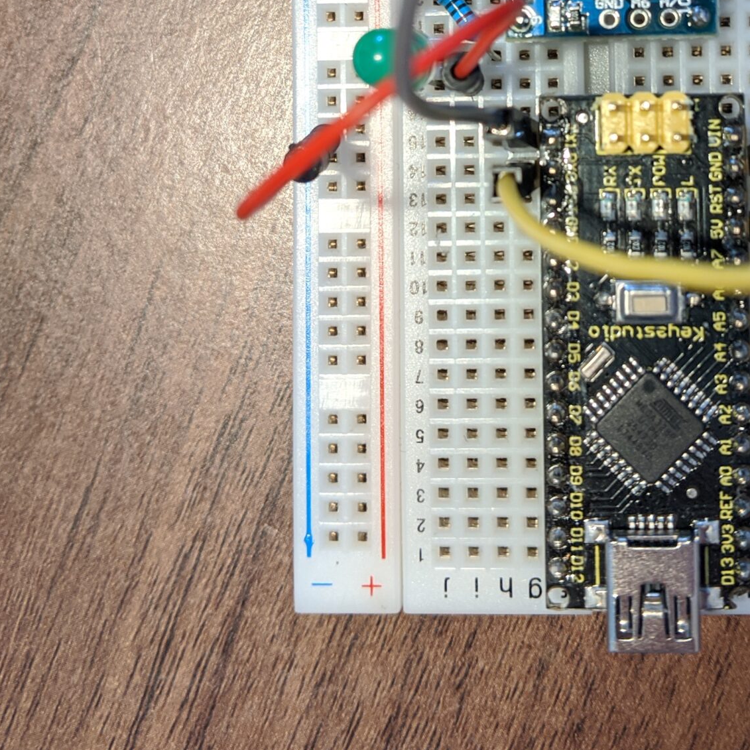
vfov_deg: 30.6
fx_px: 1324
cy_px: 111
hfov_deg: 31.1
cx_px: 560
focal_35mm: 54
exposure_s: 1/30
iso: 64
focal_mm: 4.44
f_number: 1.8
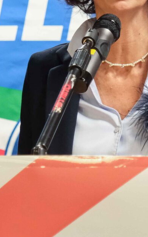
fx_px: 1826
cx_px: 130
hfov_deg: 4.6
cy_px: 141
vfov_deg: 7.4
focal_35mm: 283
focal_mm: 45.5
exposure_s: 1/80
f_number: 2.8
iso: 1600
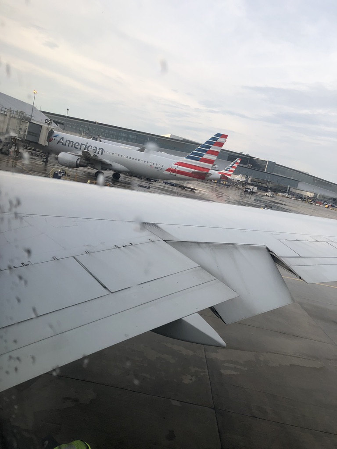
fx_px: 363
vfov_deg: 63.4
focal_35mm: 28
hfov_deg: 49.7
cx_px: 168
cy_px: 224
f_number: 1.8
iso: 32
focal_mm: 4
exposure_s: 1/813
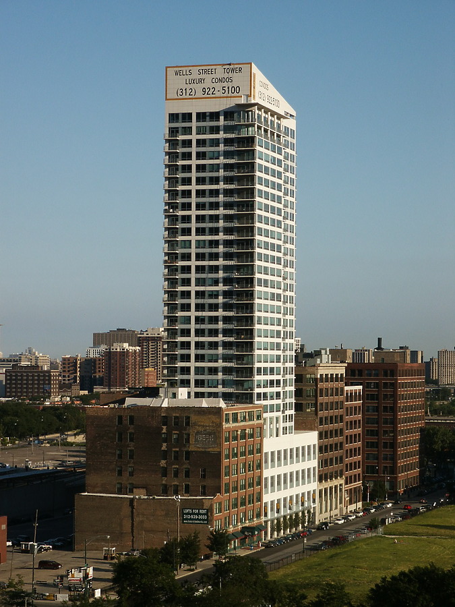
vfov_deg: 18.9
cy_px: 304
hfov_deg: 14.2
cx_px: 228
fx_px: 1823
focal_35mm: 104
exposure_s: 1/250
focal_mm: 21.21
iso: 64
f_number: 8
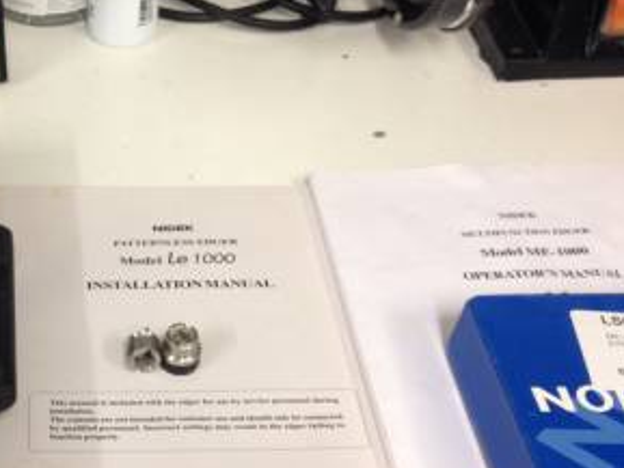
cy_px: 361
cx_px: 101
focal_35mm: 68
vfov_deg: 21.4
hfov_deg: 27.8
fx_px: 1226
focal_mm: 4.28
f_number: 2.4
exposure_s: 1/20
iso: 64
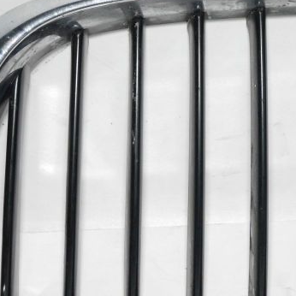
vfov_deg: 12.2
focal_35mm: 143
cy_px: 149
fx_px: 1383
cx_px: 222
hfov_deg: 12.2
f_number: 5.2
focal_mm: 35
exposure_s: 1/60
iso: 800
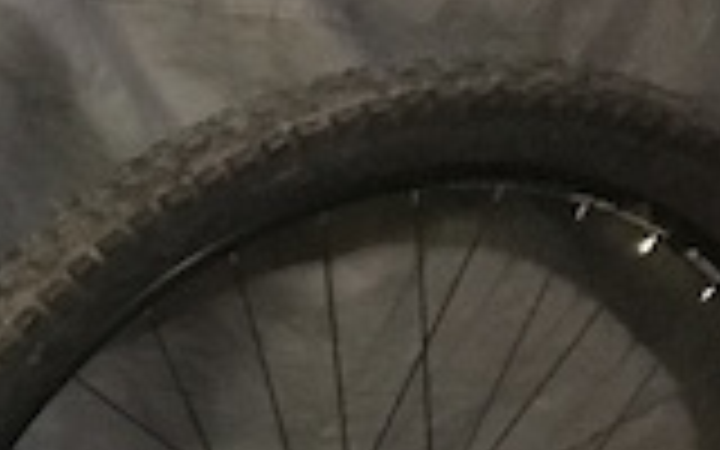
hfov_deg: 11.9
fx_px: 3022
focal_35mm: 154
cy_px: 540
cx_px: -774
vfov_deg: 8.4
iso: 500
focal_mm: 4.15
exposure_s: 1/15
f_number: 2.2
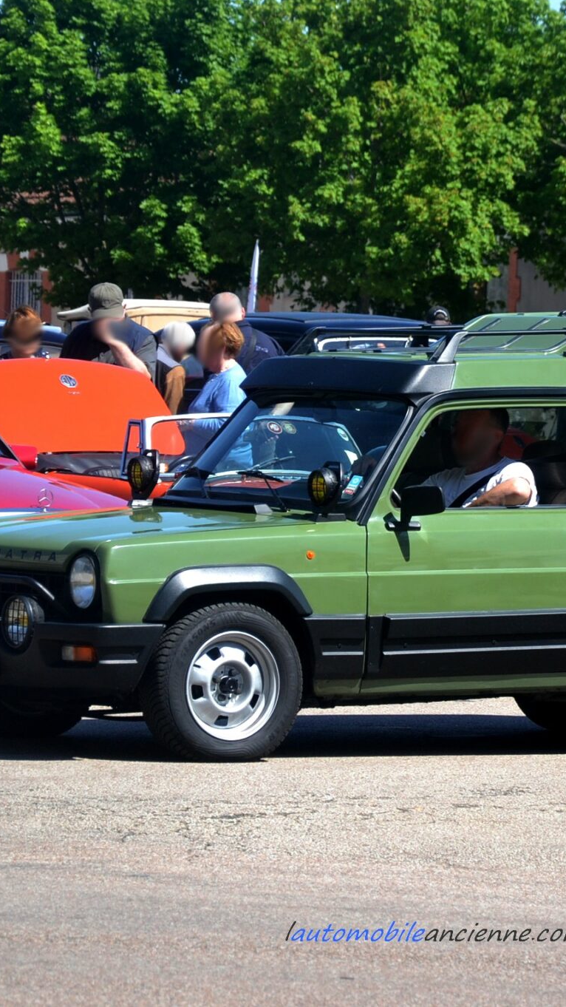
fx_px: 5358
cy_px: 503
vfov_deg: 10.7
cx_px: 395
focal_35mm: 201
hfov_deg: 6.0
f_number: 5.6
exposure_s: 1/800
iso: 400
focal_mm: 85
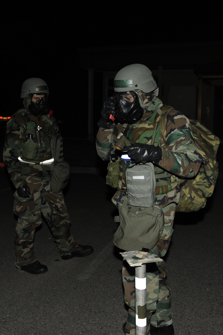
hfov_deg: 49.5
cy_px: 168
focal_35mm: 26
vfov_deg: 69.4
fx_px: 242
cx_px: 112
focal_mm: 26
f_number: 2.8
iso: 1000
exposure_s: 1/100
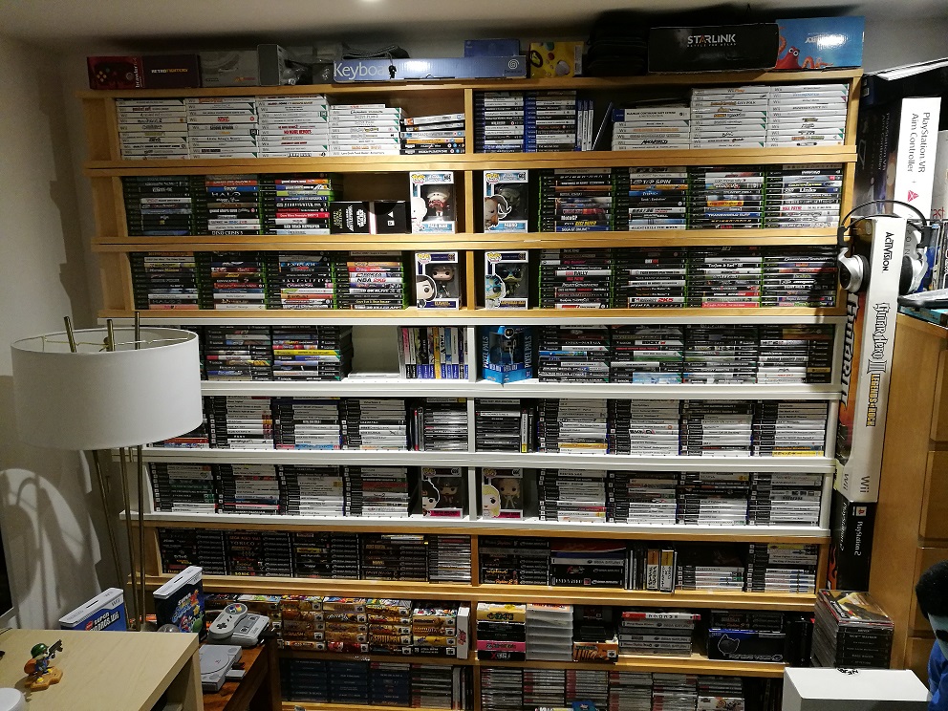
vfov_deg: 51.4
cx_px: 474
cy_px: 356
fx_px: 739
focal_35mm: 27
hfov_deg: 65.3
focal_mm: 4.5
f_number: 2.2
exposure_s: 1/33.3
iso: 250
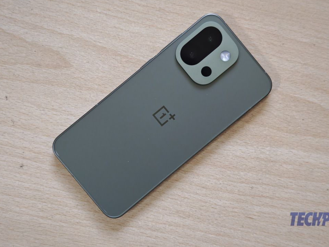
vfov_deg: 30.3
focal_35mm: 48
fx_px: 456
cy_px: 119
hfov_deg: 39.6
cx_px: 169
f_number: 1.63
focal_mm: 8.72
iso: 500
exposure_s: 1/100
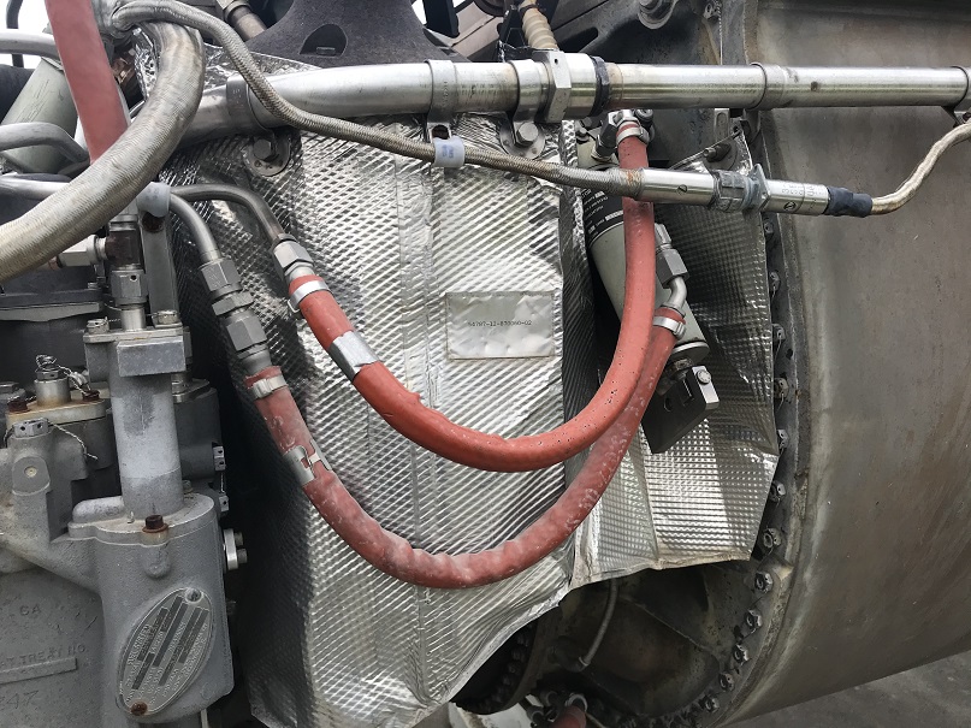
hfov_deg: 63.5
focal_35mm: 28
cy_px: 364
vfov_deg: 49.7
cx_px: 486
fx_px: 785
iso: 20
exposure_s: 1/656
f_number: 1.8
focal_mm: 3.99
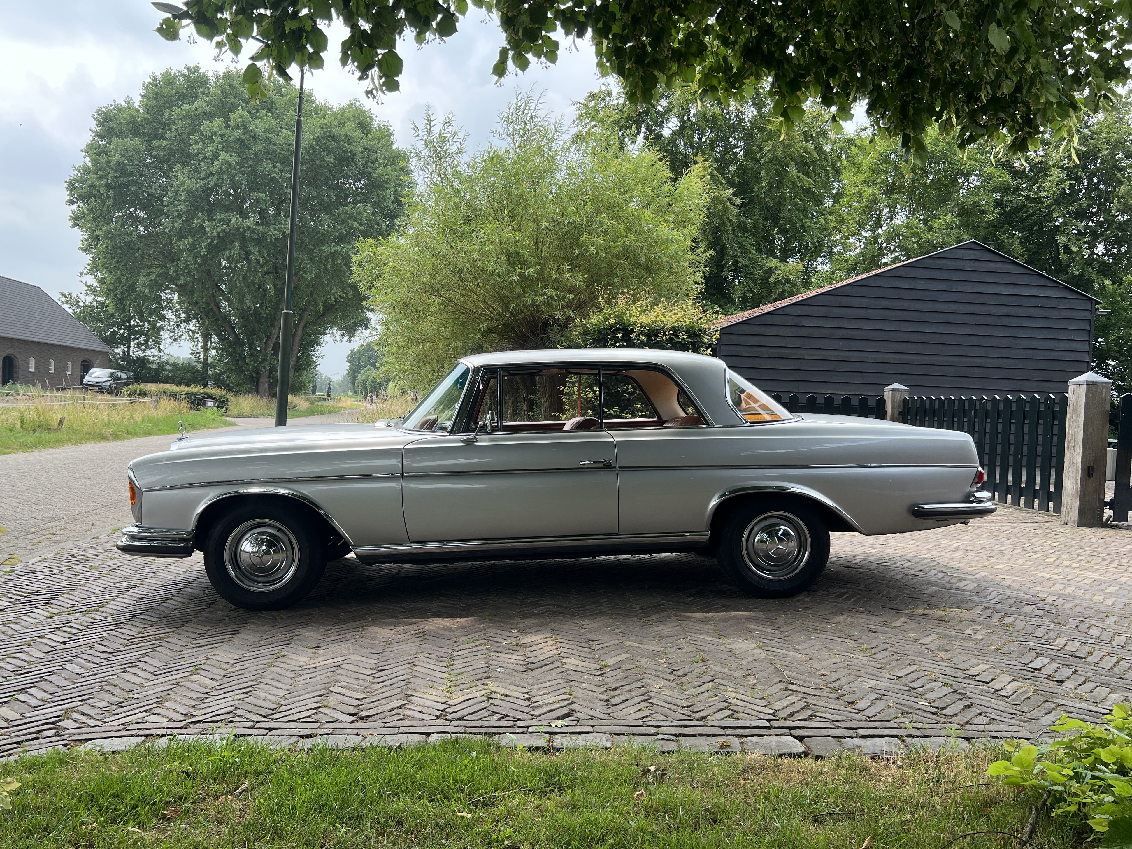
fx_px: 883
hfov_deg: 65.3
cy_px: 424
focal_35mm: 27
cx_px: 558
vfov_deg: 51.4
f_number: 1.5
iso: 50
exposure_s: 1/1058
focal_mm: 5.7
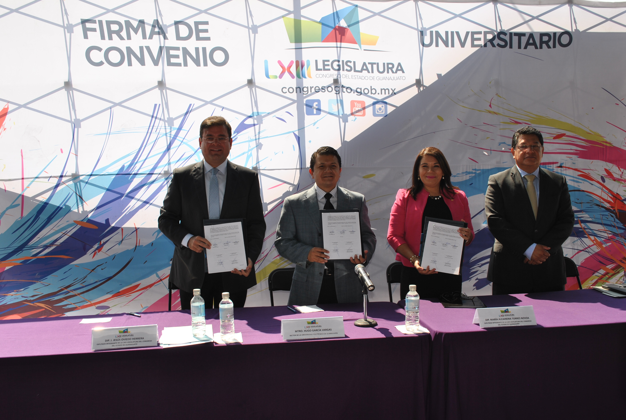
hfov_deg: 57.1
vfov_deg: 40.1
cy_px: 210
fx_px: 575
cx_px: 313
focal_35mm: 33
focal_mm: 22
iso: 100
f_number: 8
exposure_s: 1/200
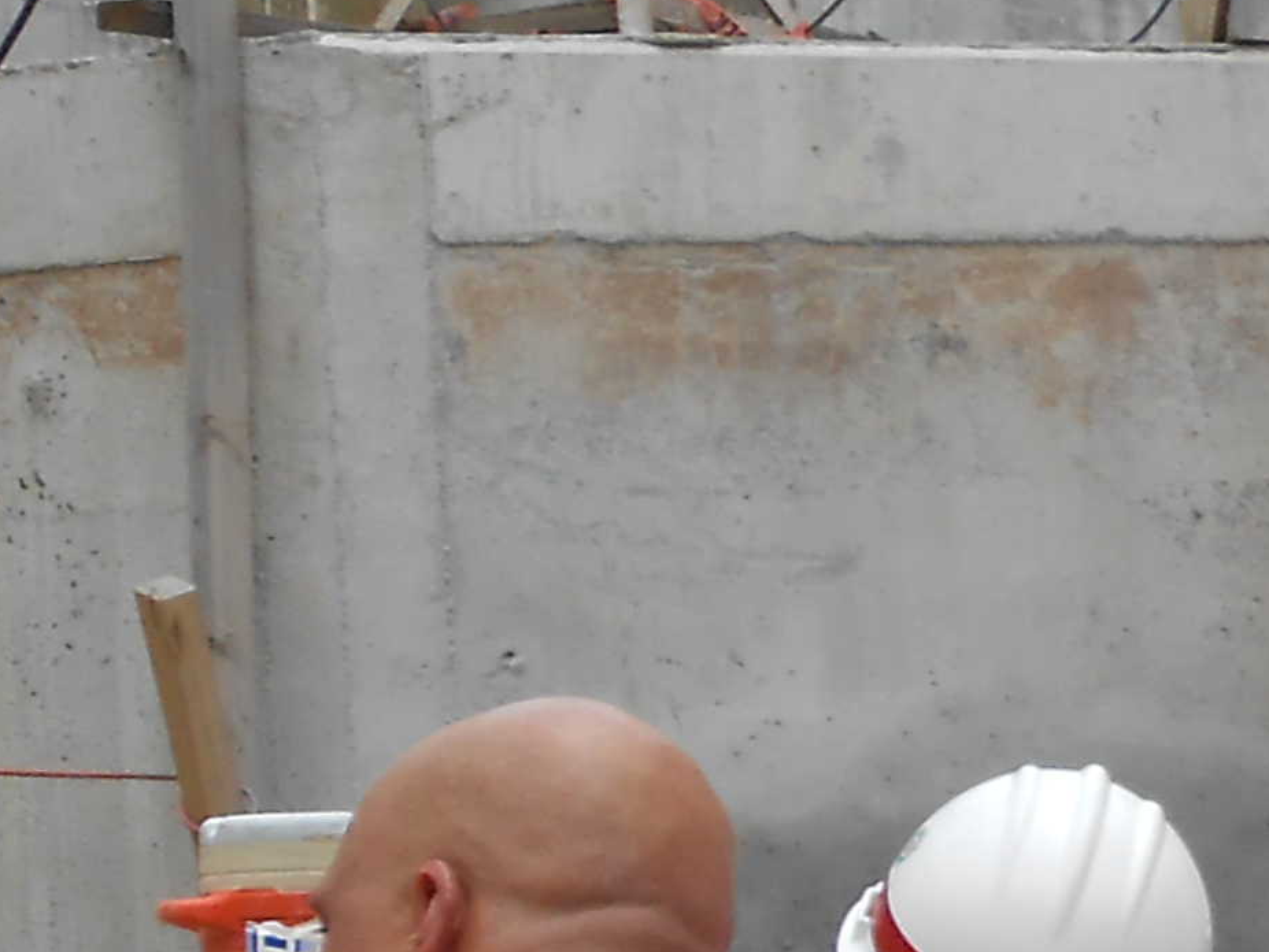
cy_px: 1349
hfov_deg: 9.4
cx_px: 2930
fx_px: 6930
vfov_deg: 7.7
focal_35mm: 189
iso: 80
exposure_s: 1/400
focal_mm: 6.8
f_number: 4.2
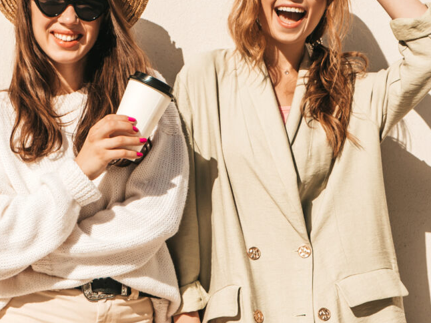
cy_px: 226
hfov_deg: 14.2
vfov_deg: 10.7
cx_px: 78
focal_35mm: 138
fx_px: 1718
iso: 100
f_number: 3.5
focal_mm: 29
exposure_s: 1/1600
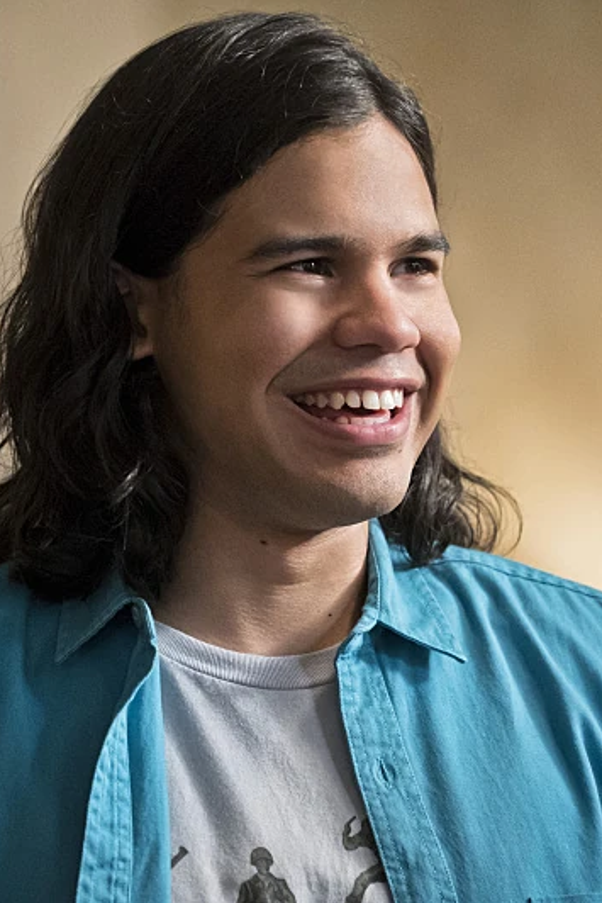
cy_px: 452
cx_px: 185
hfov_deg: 4.6
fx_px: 7545
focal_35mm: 301
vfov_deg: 6.8
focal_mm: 200
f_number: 4
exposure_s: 1/250
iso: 8000
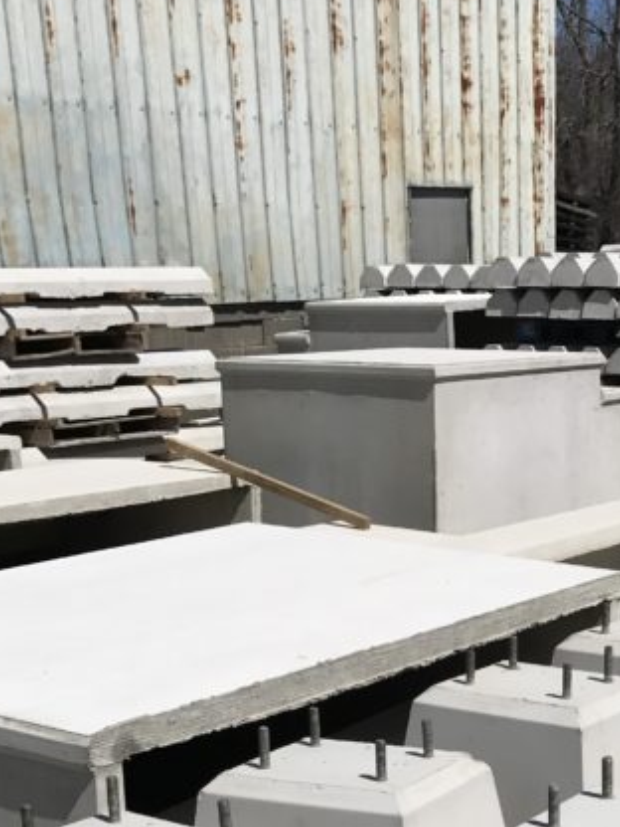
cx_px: 485
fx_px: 1648
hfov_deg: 21.1
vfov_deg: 25.9
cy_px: 922
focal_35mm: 69
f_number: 1.8
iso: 25
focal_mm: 3.99
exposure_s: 1/7407
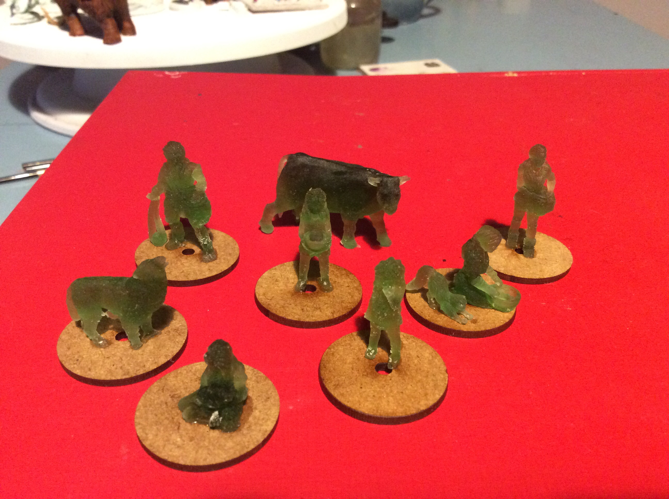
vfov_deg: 44.1
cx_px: 334
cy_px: 250
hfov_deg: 56.9
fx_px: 618
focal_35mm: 32
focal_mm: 3.3
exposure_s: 1/17
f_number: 2.4
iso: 320
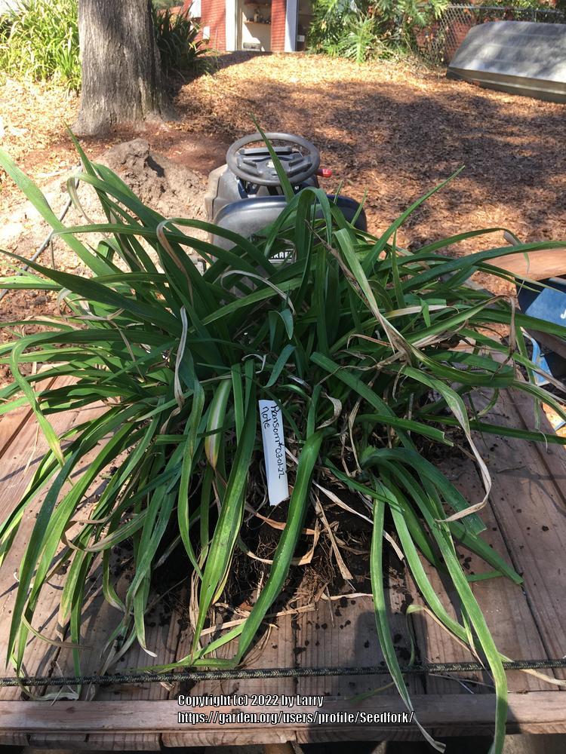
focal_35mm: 29
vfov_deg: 61.7
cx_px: 283
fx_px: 632
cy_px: 377
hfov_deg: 48.2
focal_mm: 4.15
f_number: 2.2
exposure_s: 1/218
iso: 25
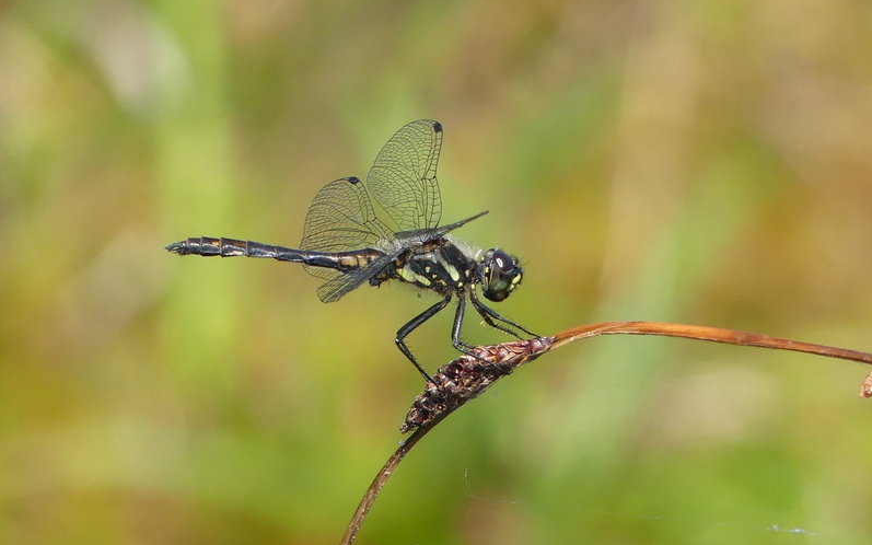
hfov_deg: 1.6
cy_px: 289
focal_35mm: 1276
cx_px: 437
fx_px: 30322
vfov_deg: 1.0
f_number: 4.5
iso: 100
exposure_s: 1/400
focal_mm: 108
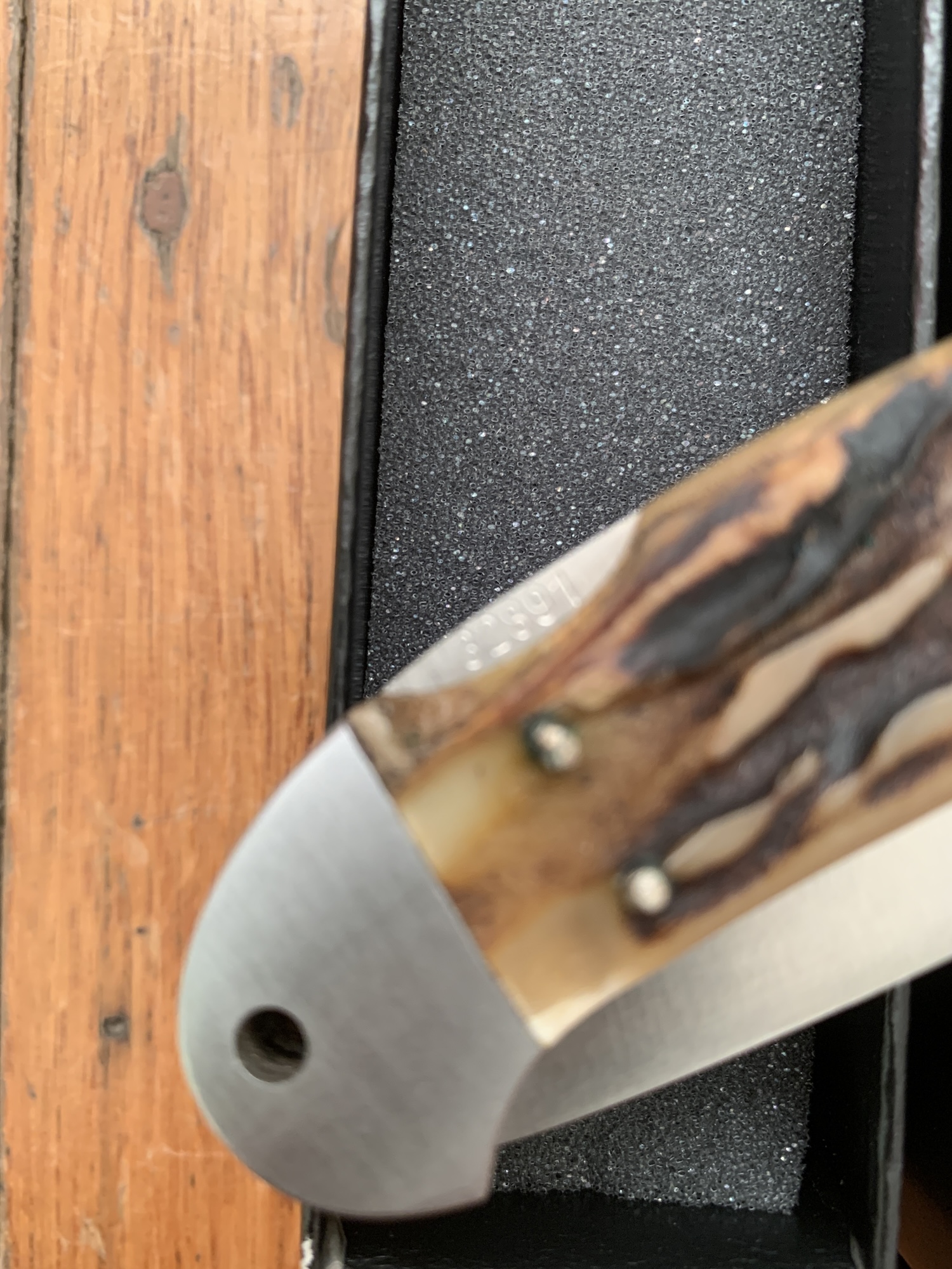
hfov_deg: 53.1
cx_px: 476
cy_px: 634
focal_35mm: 26
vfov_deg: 67.3
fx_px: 953
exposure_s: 1/60
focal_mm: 4.25
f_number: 1.8
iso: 160
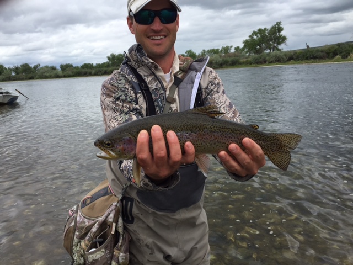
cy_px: 132
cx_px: 176
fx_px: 296
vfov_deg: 48.2
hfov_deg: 61.7
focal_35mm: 29
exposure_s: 1/1163
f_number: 2.2
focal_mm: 4.15
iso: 32
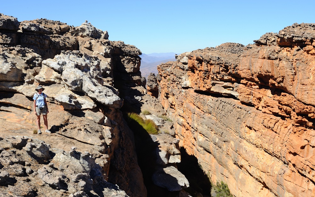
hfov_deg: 44.4
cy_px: 104
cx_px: 157
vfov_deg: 28.6
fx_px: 386
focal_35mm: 45
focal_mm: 44
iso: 200
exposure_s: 1/100
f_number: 16
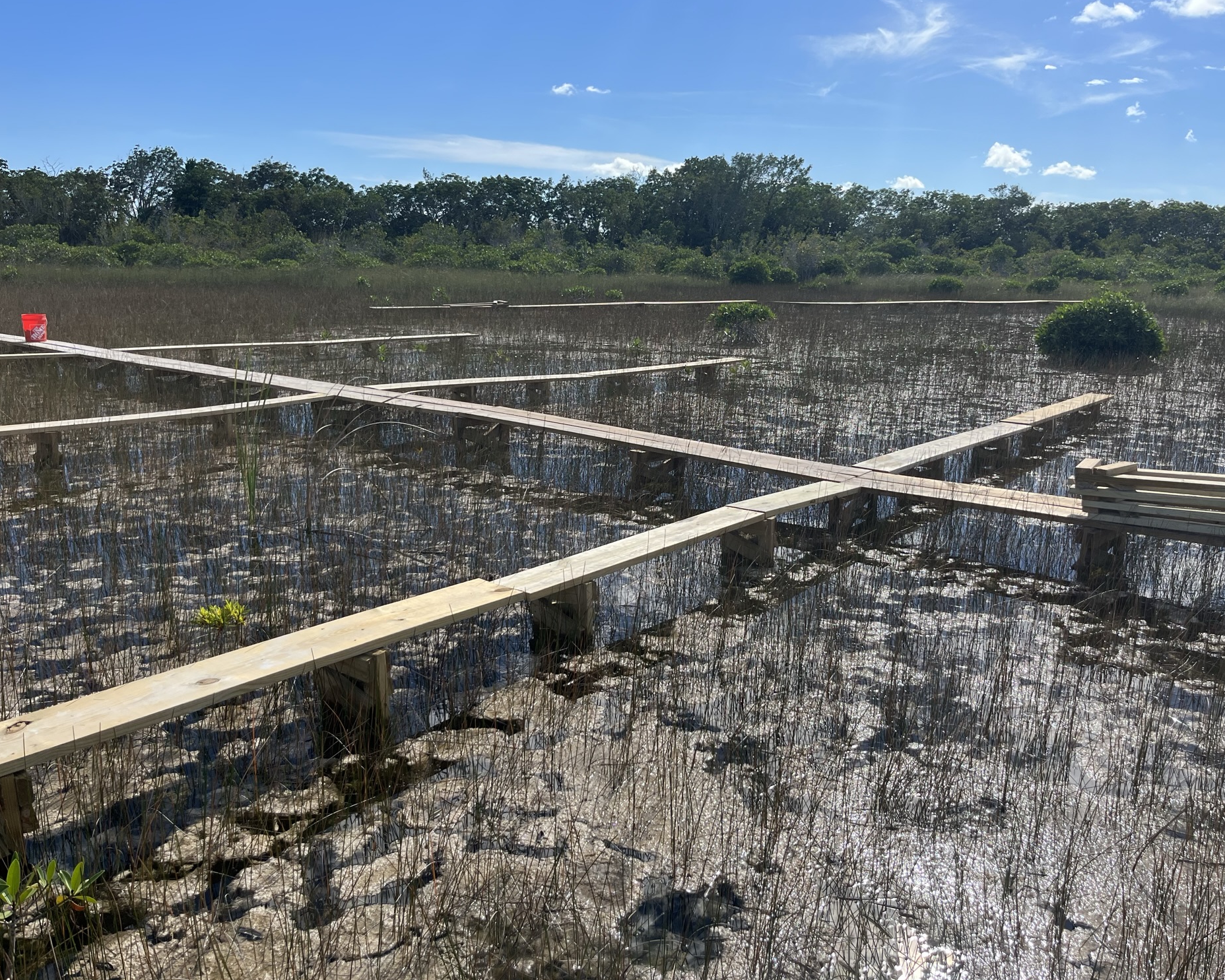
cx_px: 661
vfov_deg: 51.5
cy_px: 482
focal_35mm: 28
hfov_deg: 62.1
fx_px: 1015
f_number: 1.6
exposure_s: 1/4149
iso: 50
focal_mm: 5.1
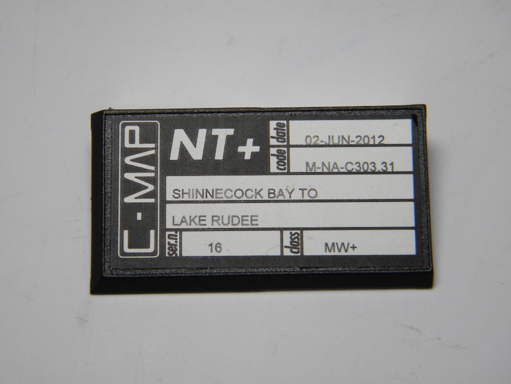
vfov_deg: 17.8
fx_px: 1225
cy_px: 192
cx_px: 256
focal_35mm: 83
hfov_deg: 23.6
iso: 80
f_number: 4.5
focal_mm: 15.1
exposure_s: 1/167
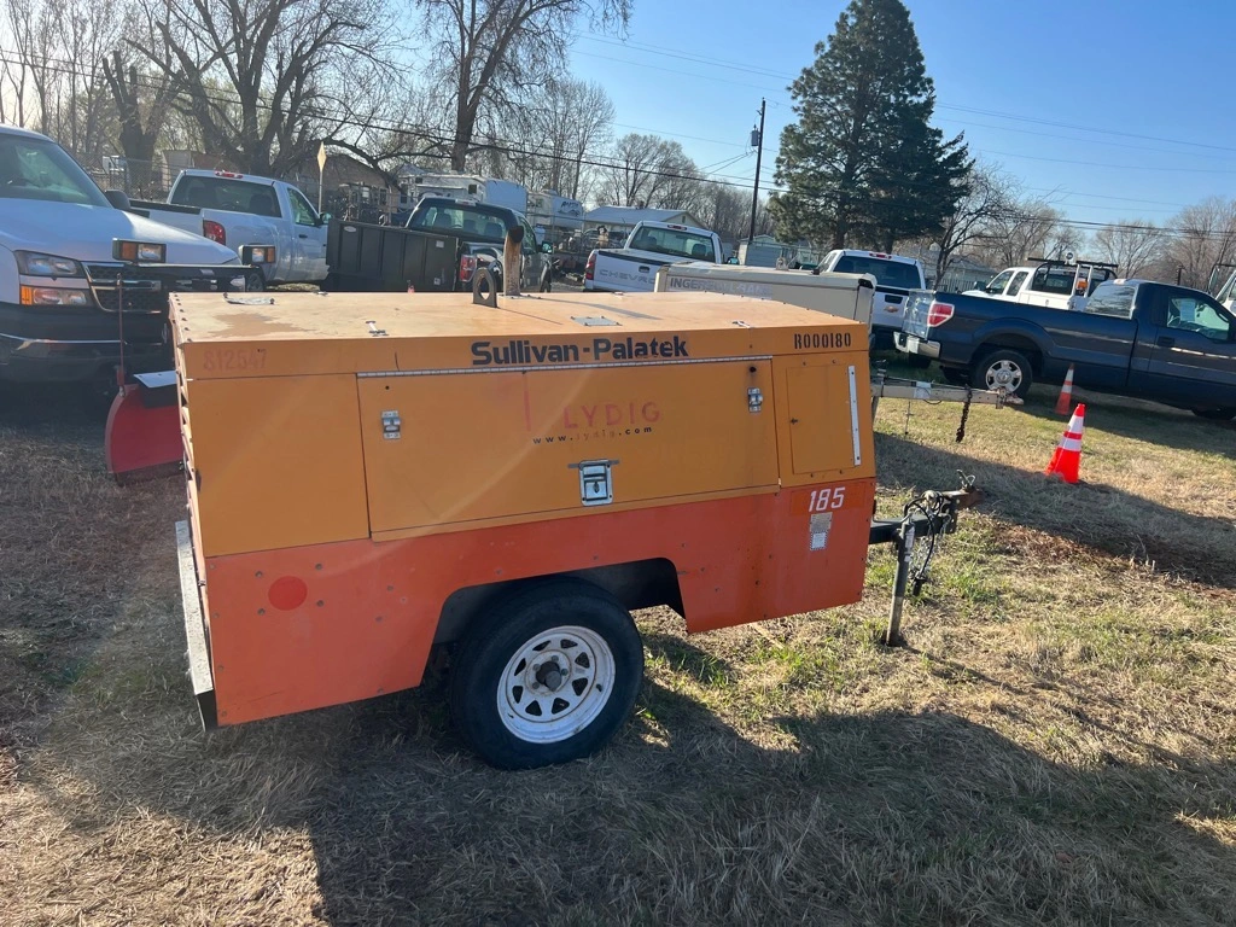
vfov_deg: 53.1
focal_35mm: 26
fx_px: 928
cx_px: 618
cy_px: 464
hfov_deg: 67.3
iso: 50
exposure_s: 1/1621
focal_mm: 5.7
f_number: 1.5
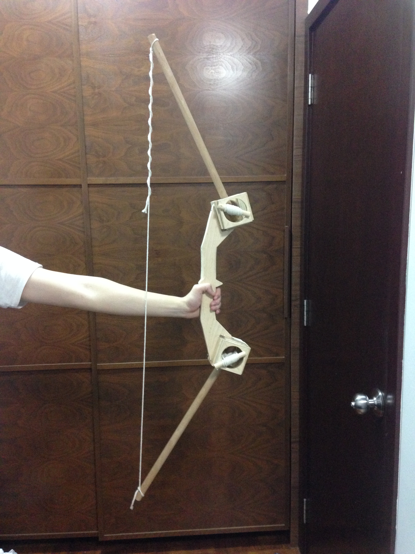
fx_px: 528
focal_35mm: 33
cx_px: 208
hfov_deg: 42.9
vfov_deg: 55.4
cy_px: 277
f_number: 2.4
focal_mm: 4.12
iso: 400
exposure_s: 1/17
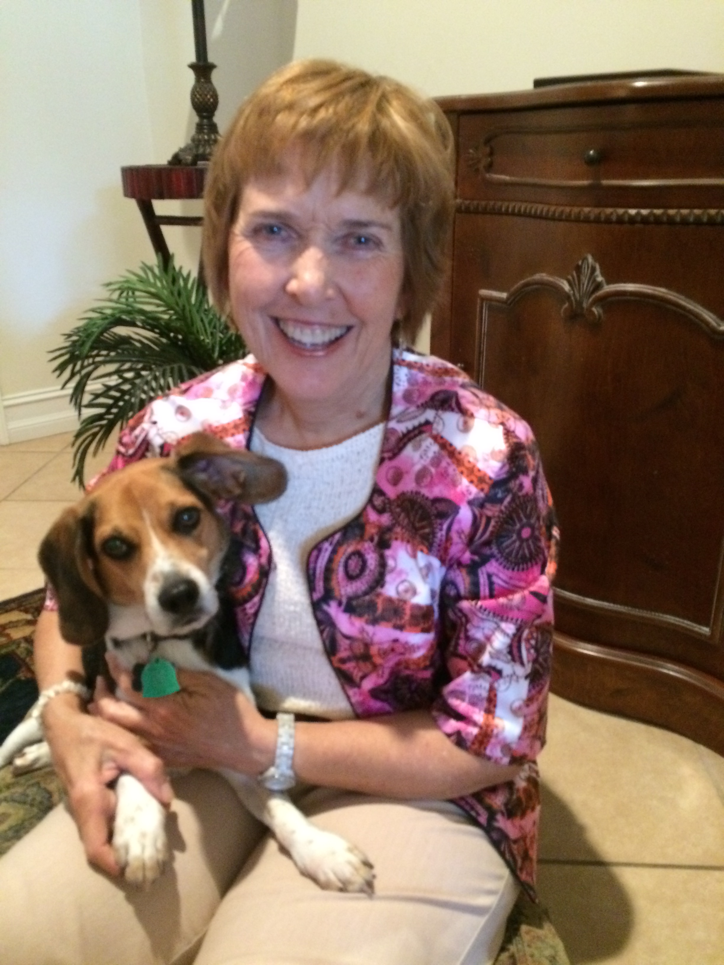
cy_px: 482
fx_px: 809
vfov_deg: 61.7
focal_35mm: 29
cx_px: 362
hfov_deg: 48.2
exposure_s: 1/15
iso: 500
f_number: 2.2
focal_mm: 4.15
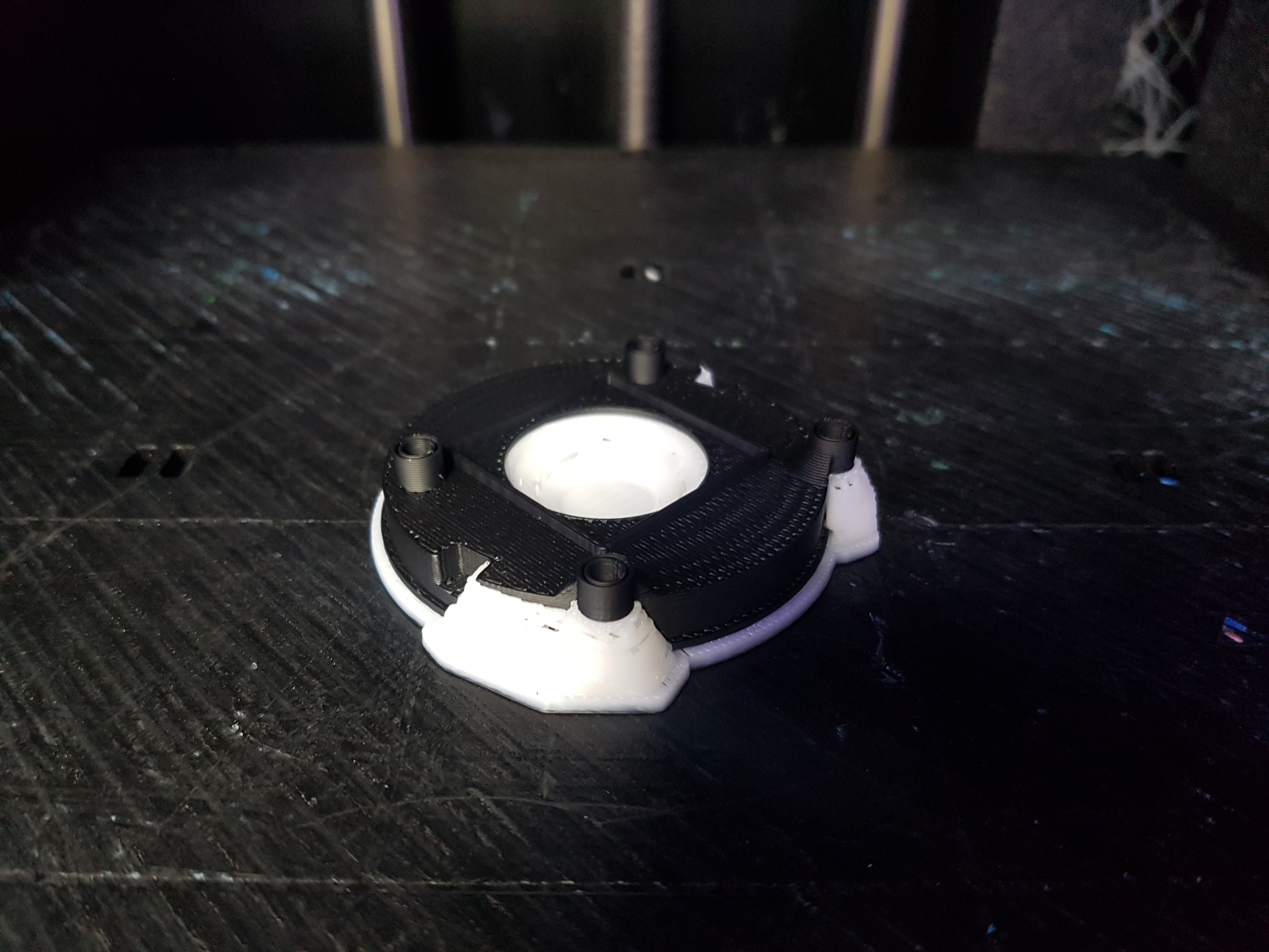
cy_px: 476
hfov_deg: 67.3
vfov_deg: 53.1
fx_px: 953
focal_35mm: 26
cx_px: 634
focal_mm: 4.2
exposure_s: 1/24
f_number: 1.7
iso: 200
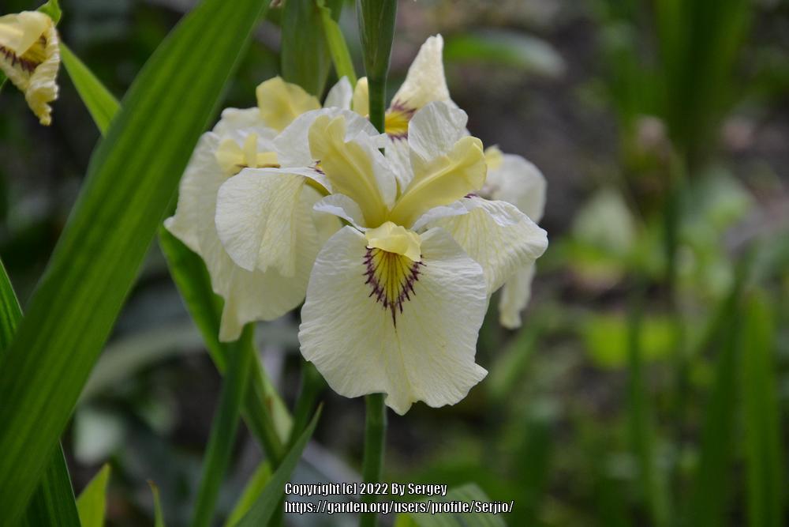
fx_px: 3452
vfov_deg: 8.7
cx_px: 394
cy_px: 264
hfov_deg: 13.0
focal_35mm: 158
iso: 800
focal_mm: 105
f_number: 5.6
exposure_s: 1/800
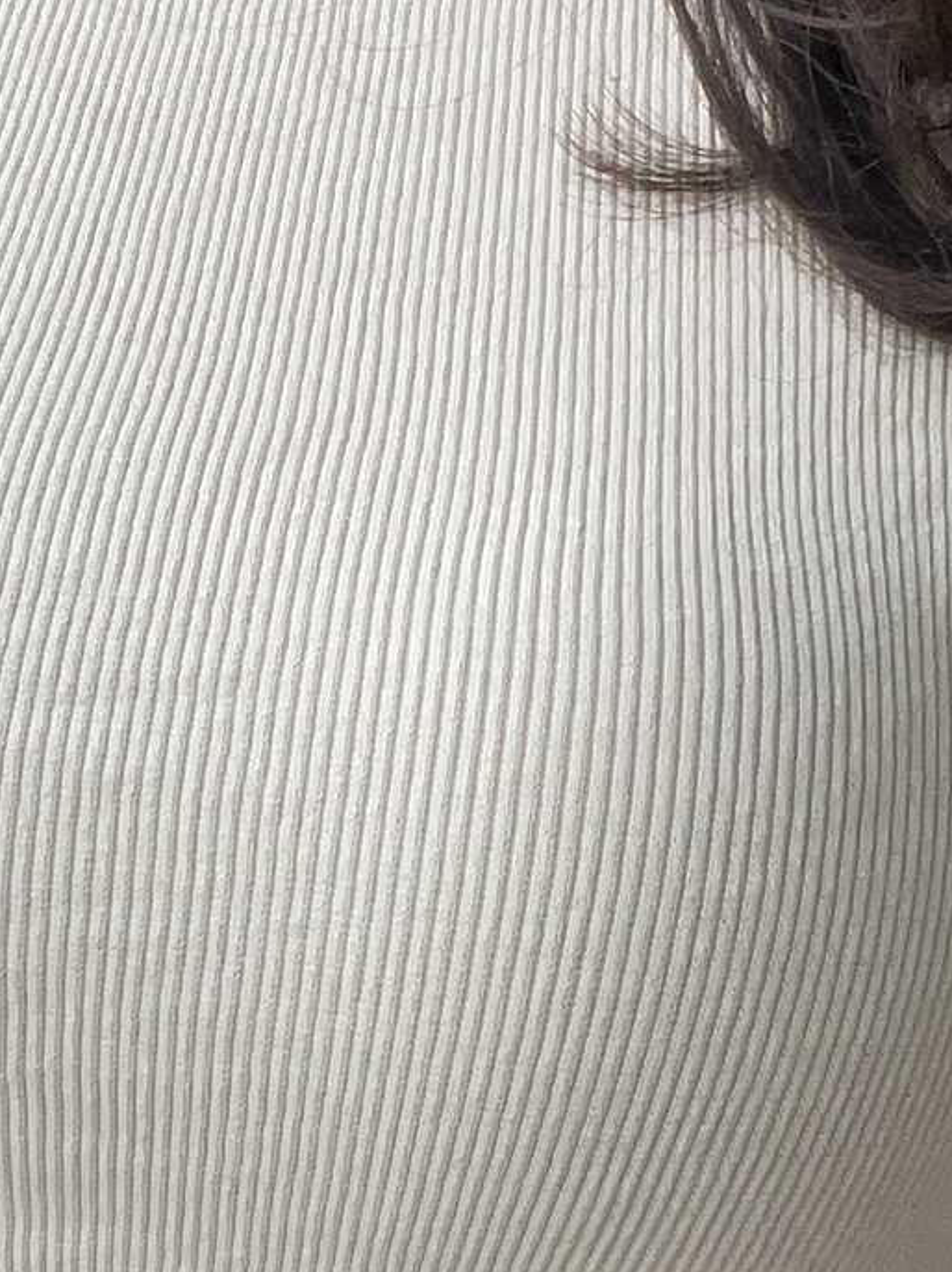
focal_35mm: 105
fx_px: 3853
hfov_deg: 14.1
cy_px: 875
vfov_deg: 18.7
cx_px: 328
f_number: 2.2
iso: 100
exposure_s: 1/86
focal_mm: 2.71
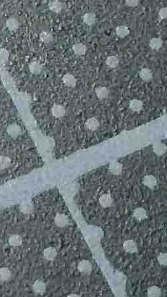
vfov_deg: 9.5
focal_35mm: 228
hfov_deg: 5.2
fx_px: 1796
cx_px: -151
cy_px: 110
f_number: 2.2
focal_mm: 4.15
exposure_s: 1/33
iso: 250
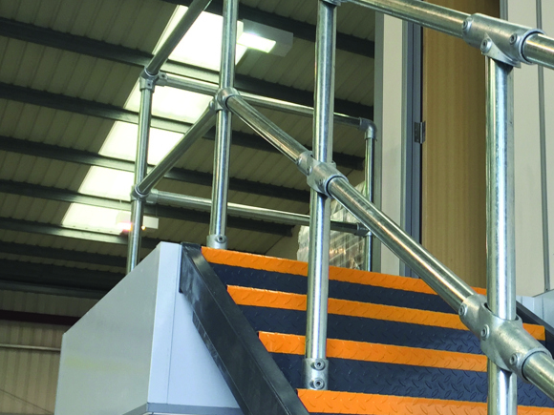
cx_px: 498
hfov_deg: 30.8
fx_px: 960
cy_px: 276
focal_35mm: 60
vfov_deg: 24.3
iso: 32
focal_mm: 4.15
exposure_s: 1/50
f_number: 2.2
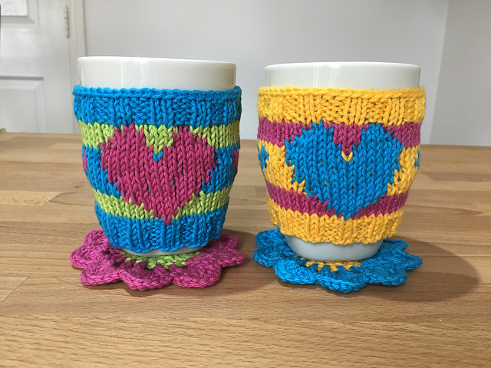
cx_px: 246
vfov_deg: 48.2
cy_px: 184
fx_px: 411
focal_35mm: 29
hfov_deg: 61.7
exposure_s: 1/33
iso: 100
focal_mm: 4.15
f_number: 2.2
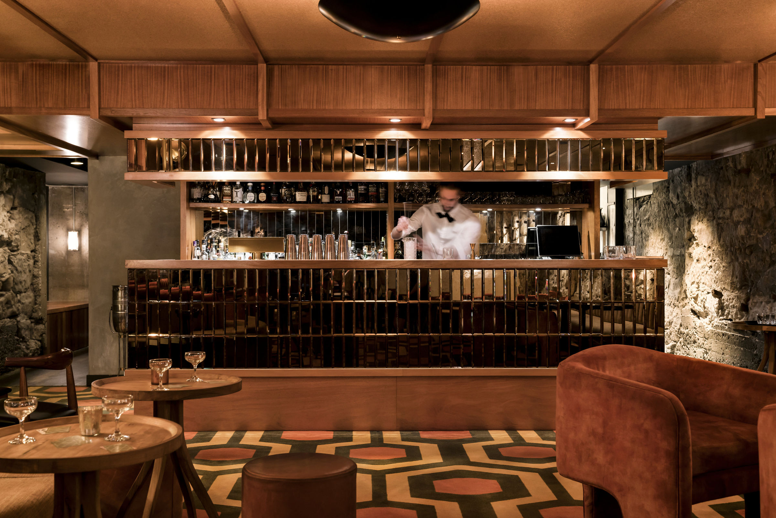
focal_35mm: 43
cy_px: 259
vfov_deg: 31.2
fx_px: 927
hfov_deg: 45.4
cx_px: 388
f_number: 5.6
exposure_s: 1/3
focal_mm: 43
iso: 320
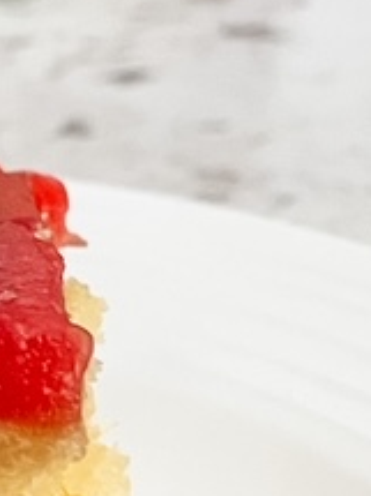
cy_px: 261
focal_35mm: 155
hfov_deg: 9.0
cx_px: -373
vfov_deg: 12.7
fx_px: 2217
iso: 400
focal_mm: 4.2
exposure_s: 1/60
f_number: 1.6
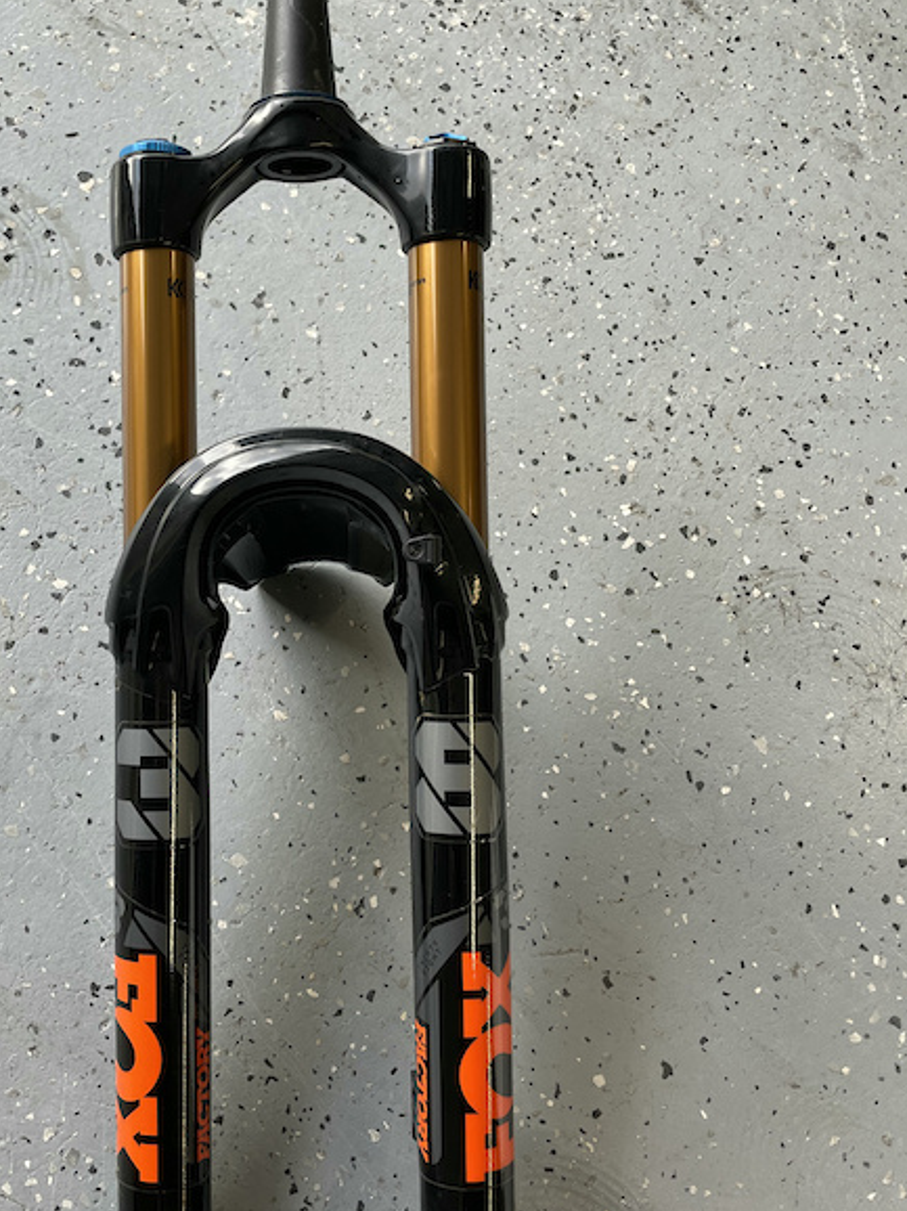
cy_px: 532
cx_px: 308
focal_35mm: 36
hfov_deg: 39.2
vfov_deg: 51.2
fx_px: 1259
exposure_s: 1/130
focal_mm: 4.2
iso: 32
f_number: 1.6
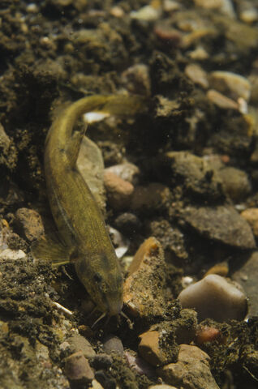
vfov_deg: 22.7
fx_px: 972
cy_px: 194
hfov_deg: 15.1
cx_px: 129
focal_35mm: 90
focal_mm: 60
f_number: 9
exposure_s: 1/400
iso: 640
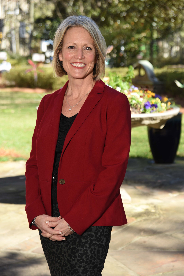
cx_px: 92
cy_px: 138
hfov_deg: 16.7
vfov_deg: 24.8
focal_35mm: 82
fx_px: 628
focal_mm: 82
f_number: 5.6
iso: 200
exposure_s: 1/200
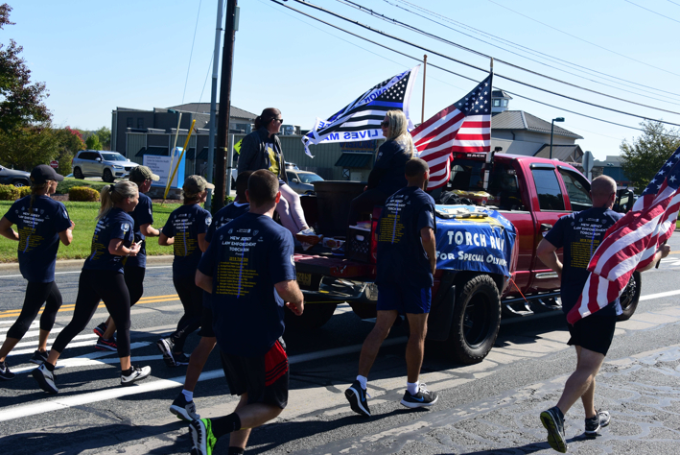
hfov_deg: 38.1
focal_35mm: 52
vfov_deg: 26.0
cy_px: 235
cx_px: 358
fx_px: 983
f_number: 11
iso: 500
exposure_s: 1/500
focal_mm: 48
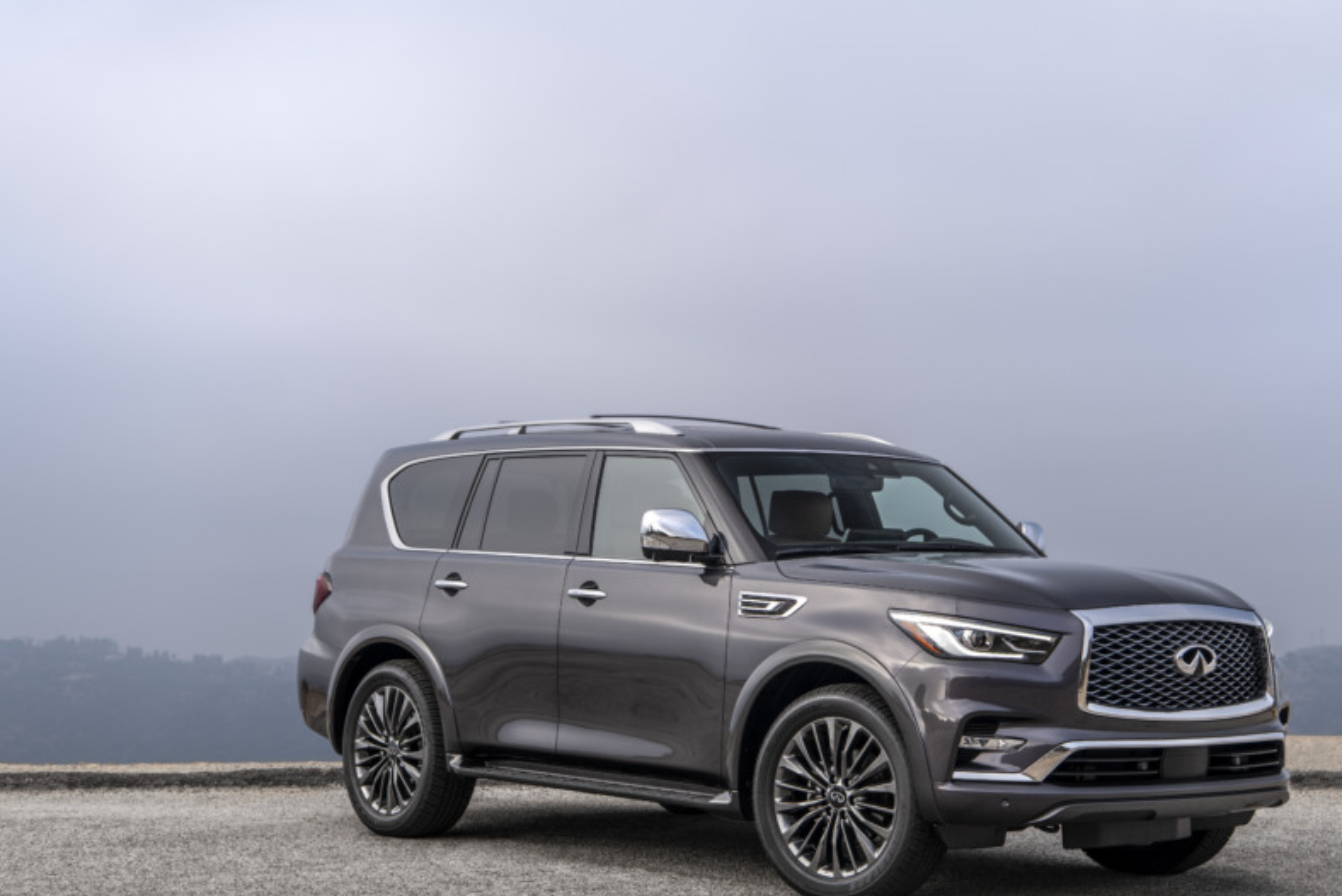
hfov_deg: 30.4
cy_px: 537
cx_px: 823
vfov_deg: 20.6
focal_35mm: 66
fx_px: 2461
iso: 64
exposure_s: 1/60
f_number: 5
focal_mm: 52
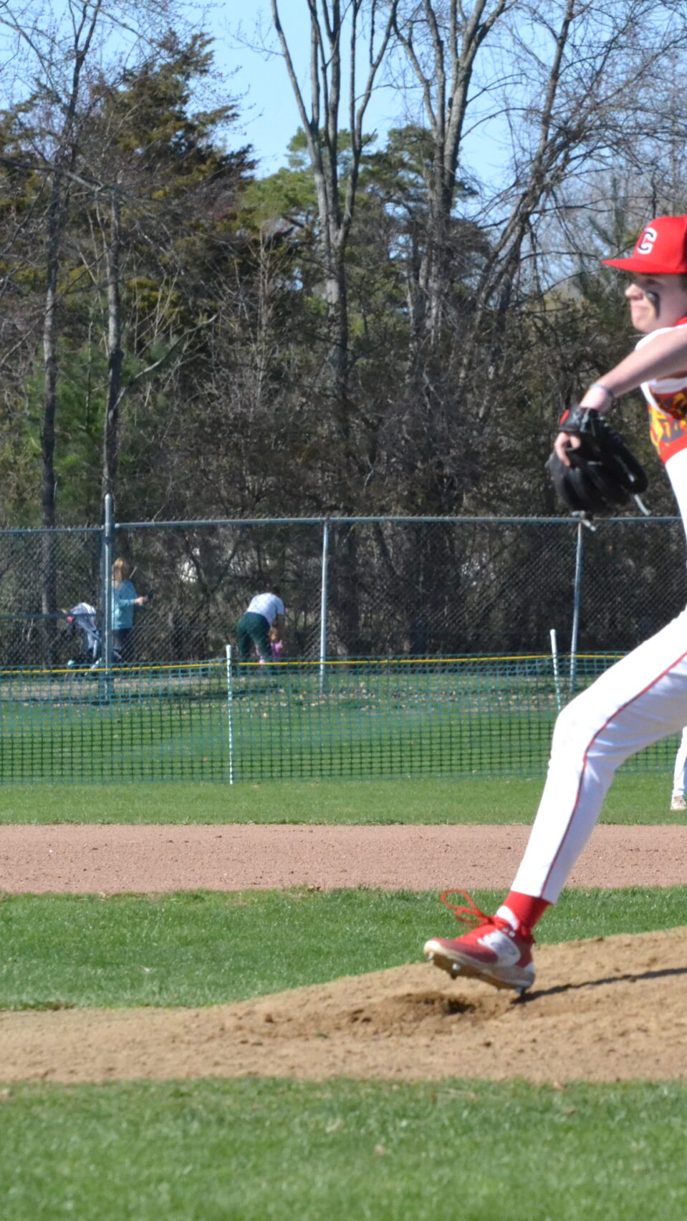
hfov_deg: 3.3
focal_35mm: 366
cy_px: 610
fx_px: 11847
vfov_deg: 5.9
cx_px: 739
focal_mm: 155
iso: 3200
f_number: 10
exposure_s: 1/3200
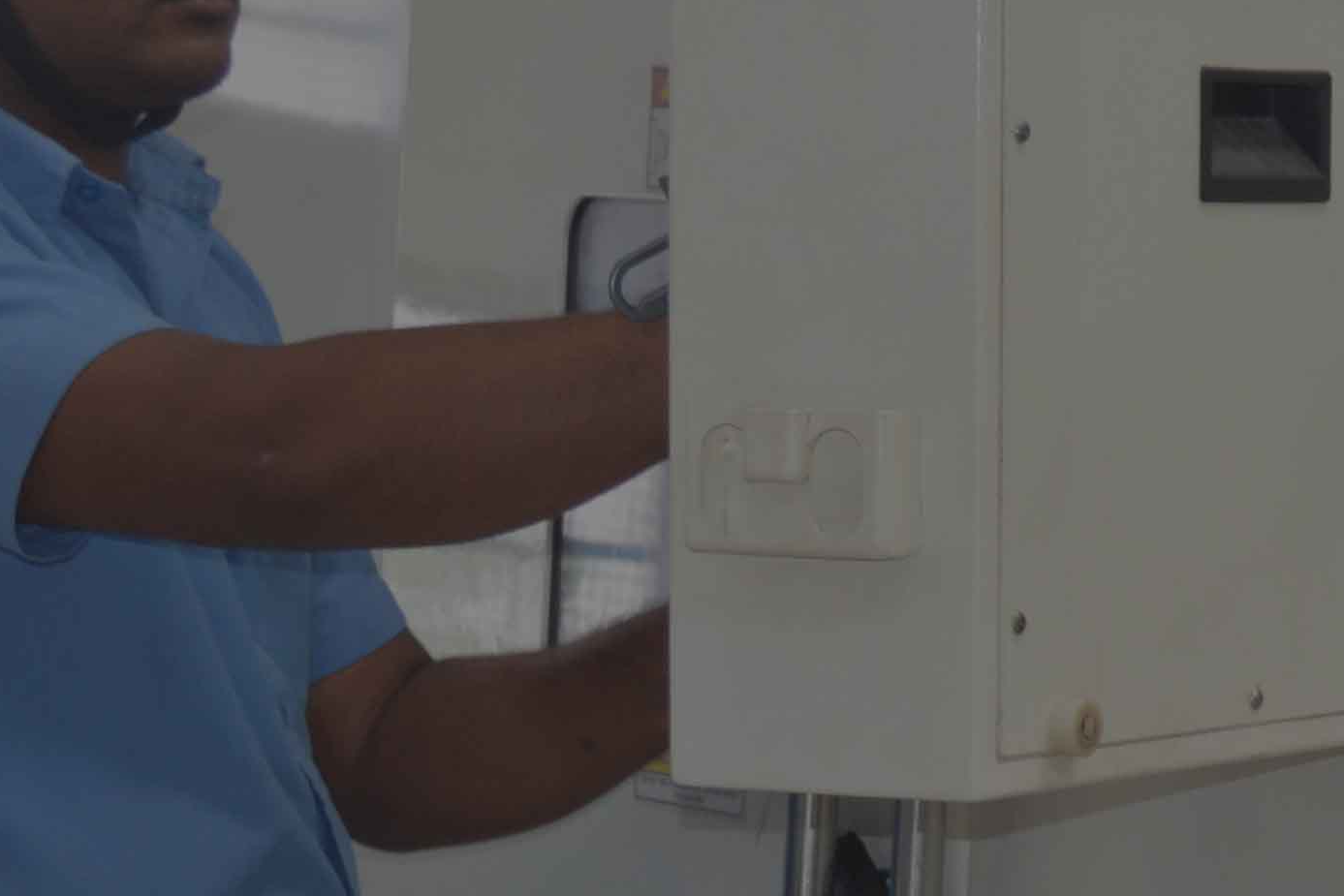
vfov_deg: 7.5
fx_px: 6795
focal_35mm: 182
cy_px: 850
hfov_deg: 10.7
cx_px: 2321
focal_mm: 28
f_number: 4.5
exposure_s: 1/60
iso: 400
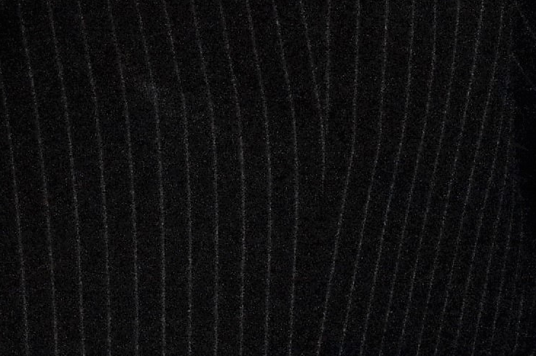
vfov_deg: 3.2
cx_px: -816
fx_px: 6336
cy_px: -140
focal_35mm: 426
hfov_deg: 4.7
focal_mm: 40
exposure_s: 1/60
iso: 3200
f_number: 5
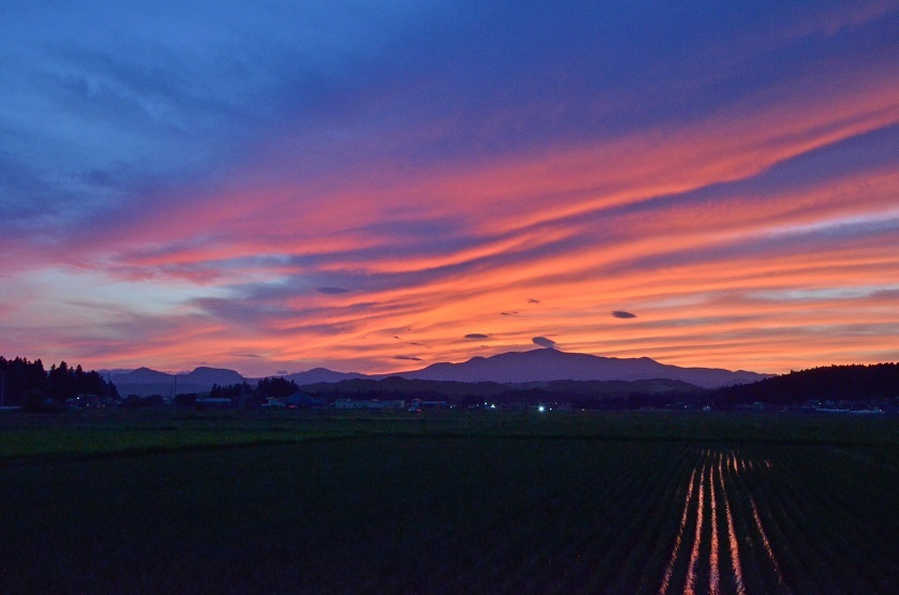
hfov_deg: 46.5
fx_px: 1047
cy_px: 298
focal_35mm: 42
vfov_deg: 31.8
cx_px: 450
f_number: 16
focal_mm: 28
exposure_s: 1/30
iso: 1600
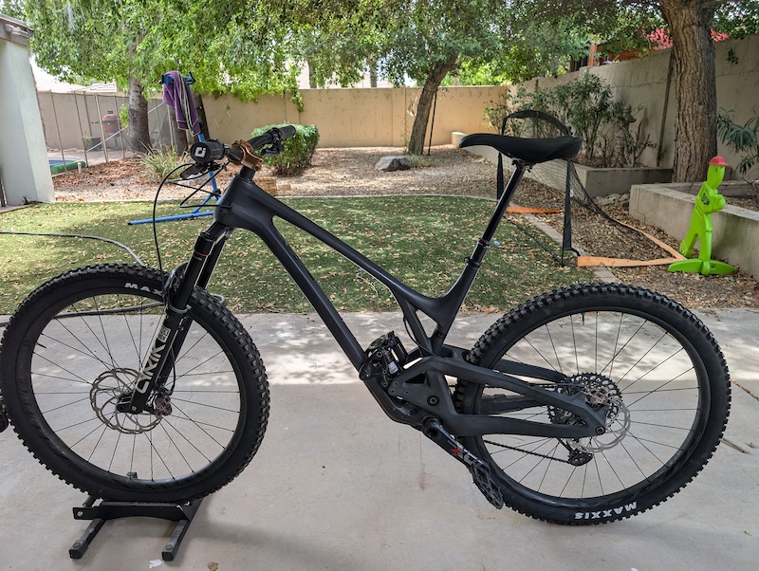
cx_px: 380
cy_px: 286
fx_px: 527
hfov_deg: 71.5
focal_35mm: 24
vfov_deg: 56.9
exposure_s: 1/148
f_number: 1.68
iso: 17
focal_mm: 6.9
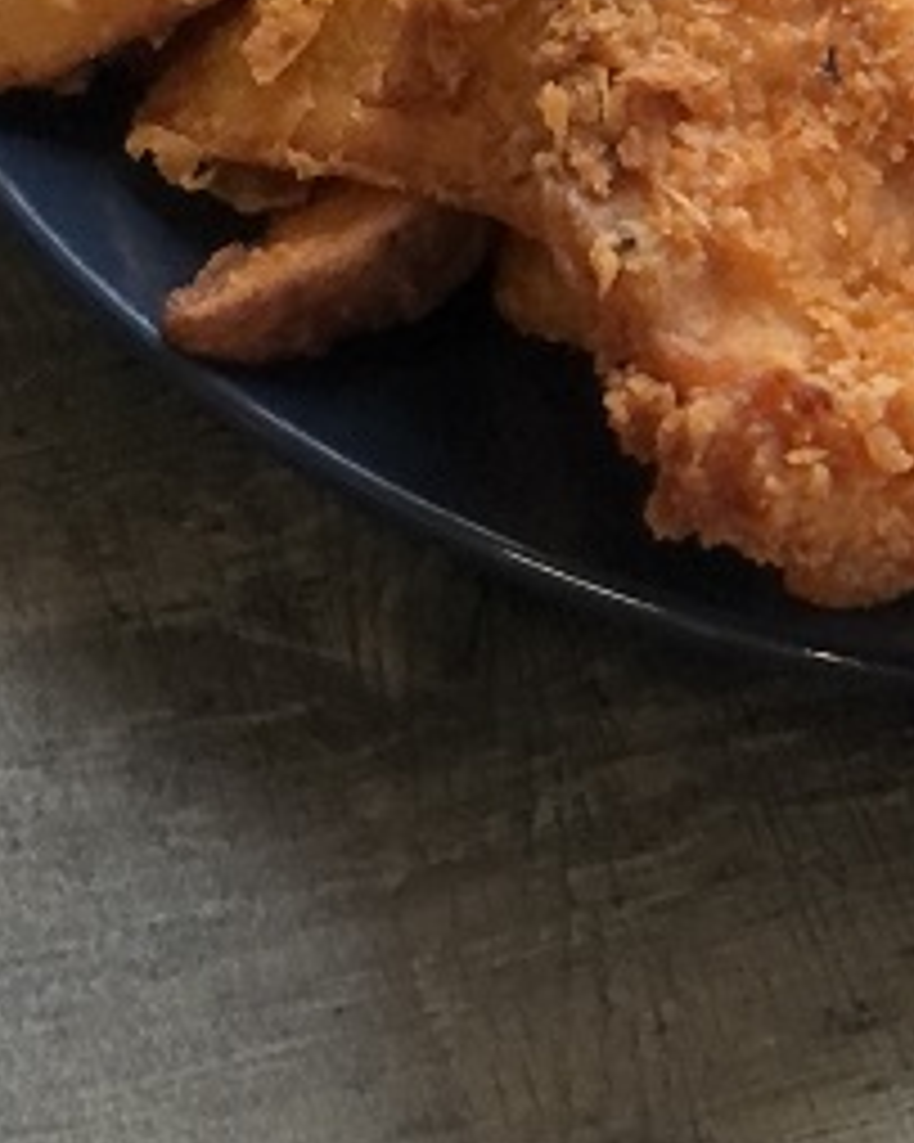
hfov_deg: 8.6
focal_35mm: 177
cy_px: -488
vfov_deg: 10.6
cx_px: 1200
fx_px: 5989
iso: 200
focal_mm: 6.6
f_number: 2.8
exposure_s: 1/33
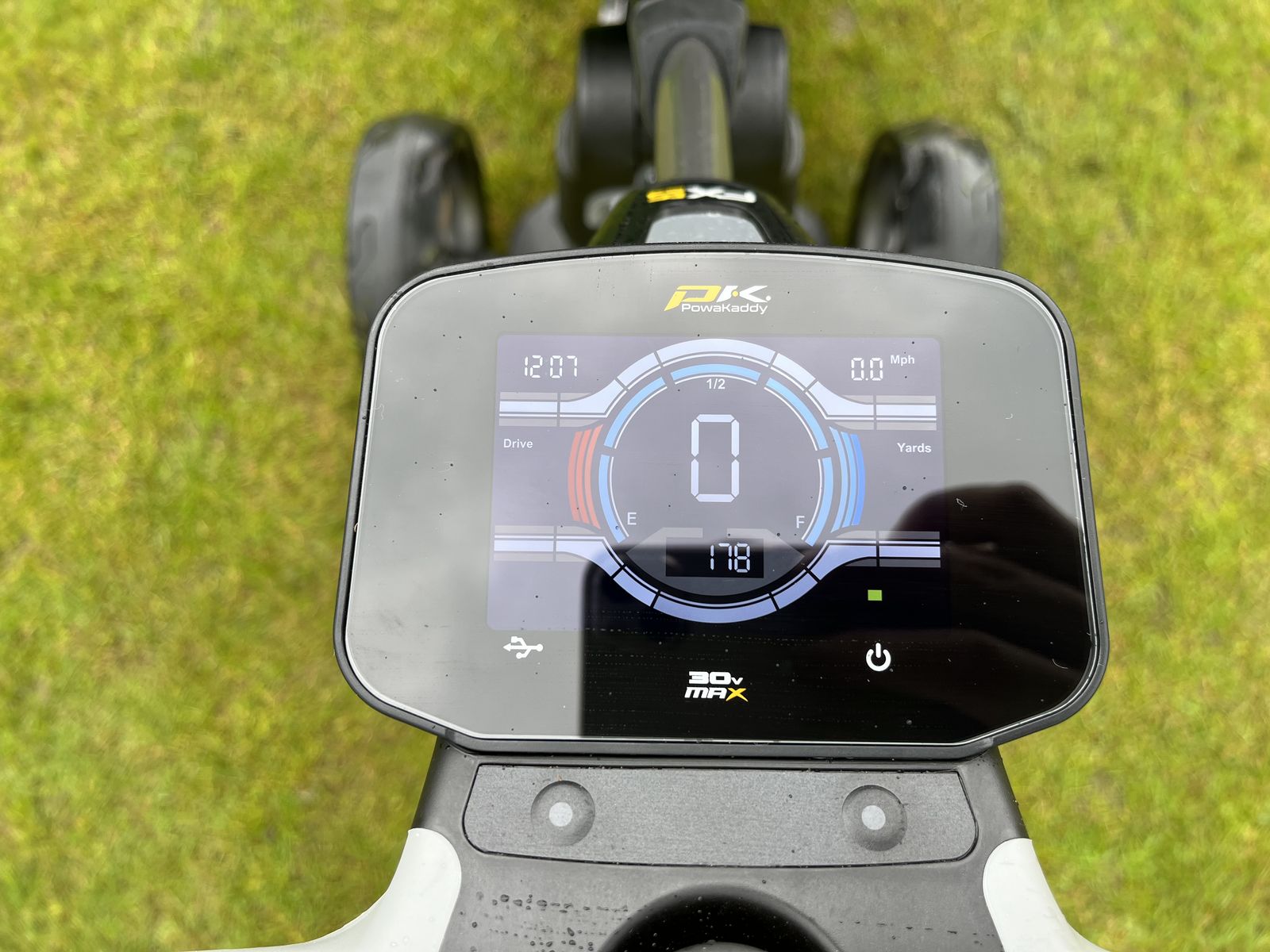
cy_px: 476
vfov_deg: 53.1
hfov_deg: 67.3
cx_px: 635
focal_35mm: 26
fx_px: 954
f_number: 1.6
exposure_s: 1/168
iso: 40
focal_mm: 5.1
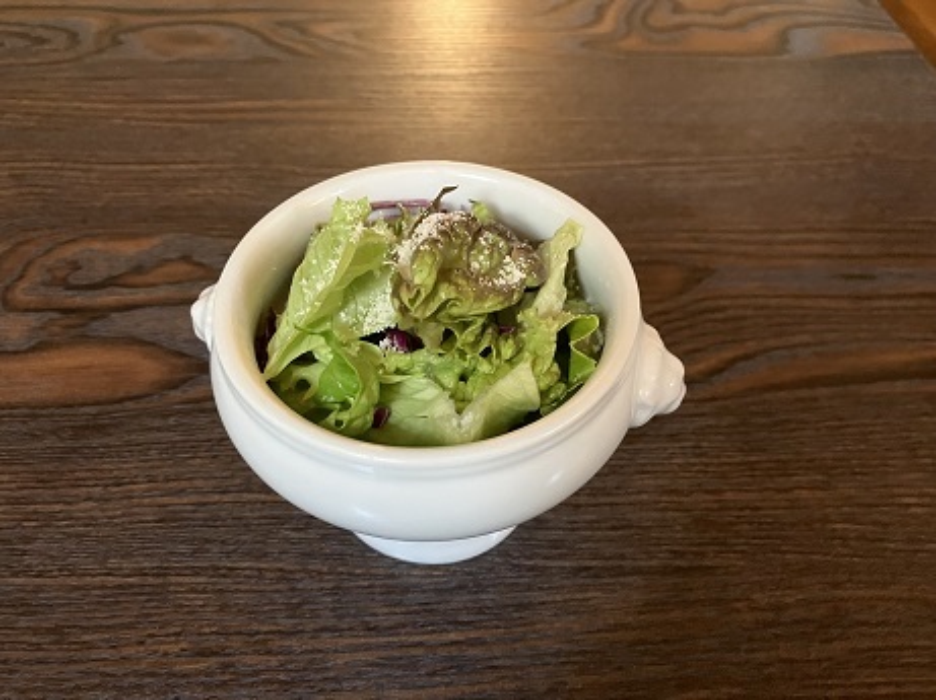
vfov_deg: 49.7
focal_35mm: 28
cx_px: 468
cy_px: 350
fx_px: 757
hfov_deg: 63.5
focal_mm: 3.99
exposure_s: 1/40
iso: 400
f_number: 1.8
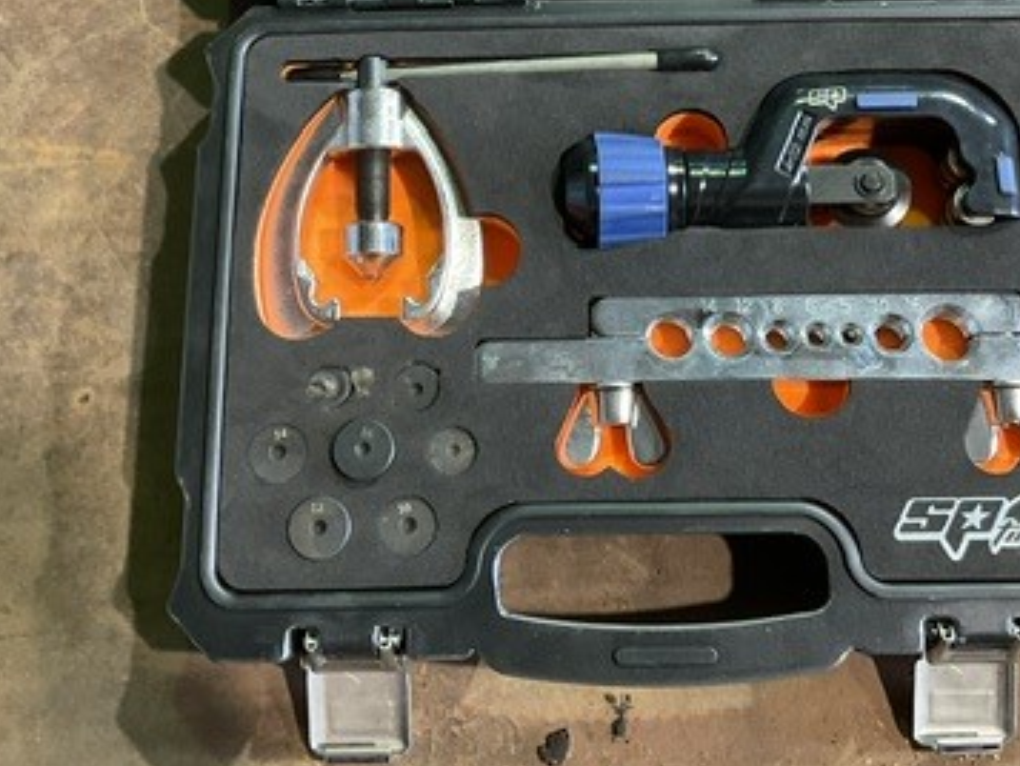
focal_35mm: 52
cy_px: 131
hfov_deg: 36.8
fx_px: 1533
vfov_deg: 27.4
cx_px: 574
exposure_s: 1/33
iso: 200
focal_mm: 3
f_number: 1.8
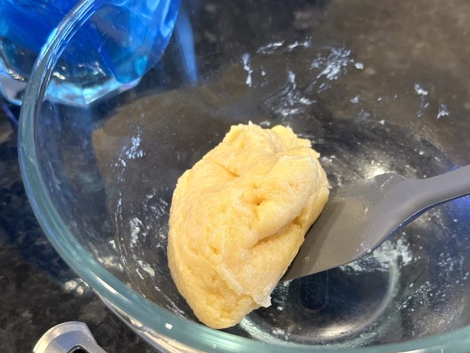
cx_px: 246
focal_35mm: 56
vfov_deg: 26.1
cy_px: 201
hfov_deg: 34.3
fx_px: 761
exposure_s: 1/50
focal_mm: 6.86
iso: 125
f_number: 1.78
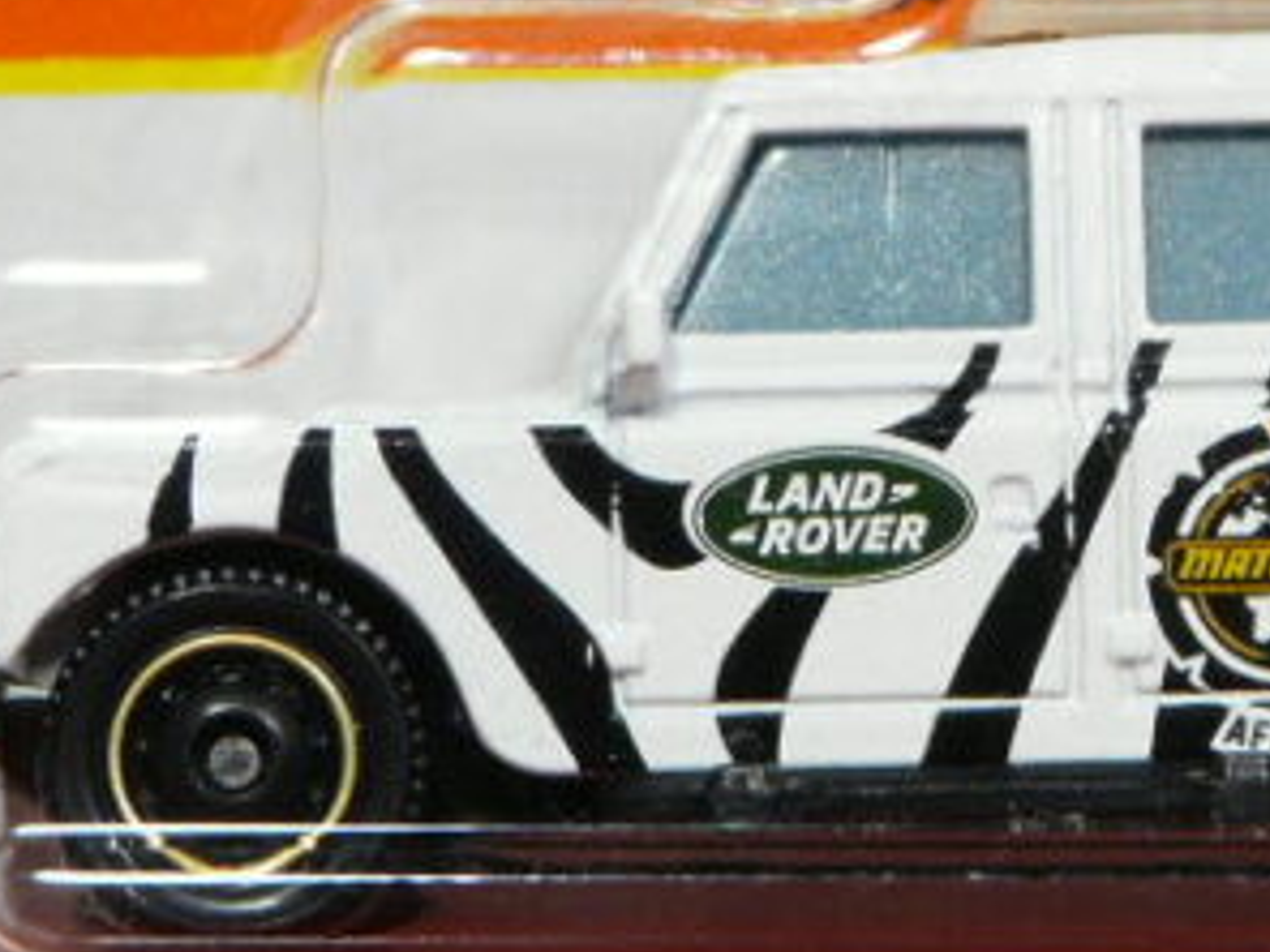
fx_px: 12364
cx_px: 1090
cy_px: 176
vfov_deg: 4.4
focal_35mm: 337
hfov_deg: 5.9
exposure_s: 1/50
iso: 160
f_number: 3.6
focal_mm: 17
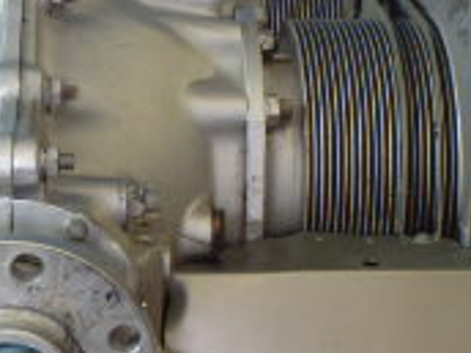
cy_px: 175
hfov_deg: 18.6
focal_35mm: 104
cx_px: 38
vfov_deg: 14.2
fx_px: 1415
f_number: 3.9
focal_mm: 5
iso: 200
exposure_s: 1/30
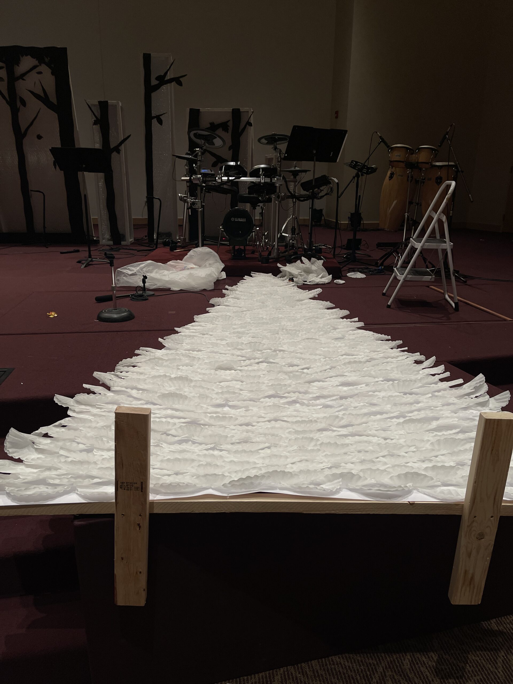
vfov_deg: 67.3
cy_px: 342
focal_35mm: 26
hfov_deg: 53.1
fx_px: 514
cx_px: 256
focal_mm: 5.1
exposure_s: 1/120
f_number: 1.6
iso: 125
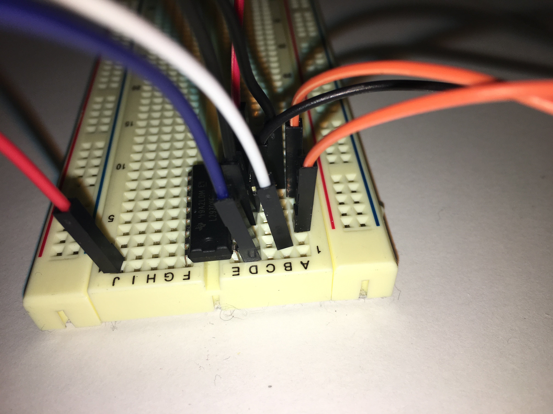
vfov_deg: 48.2
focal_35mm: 29
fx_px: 463
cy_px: 207
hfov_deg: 61.7
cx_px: 276
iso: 25
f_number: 2.2
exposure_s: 1/810
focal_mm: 4.15
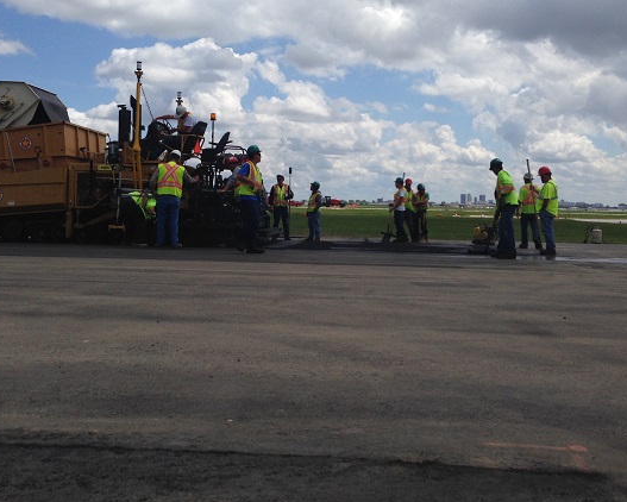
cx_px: 299
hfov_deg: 42.0
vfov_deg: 34.0
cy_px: 197
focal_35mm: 44
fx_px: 817
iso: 50
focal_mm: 4.12
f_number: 2.4
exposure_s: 1/3623
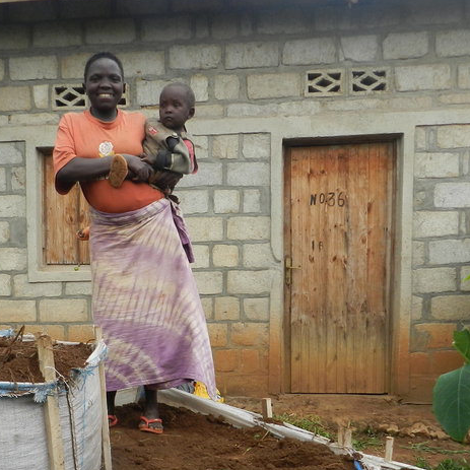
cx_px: 148
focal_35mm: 45
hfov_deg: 37.1
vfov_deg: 36.9
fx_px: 691
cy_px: 335
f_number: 3.4
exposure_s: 1/640
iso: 160
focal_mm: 4
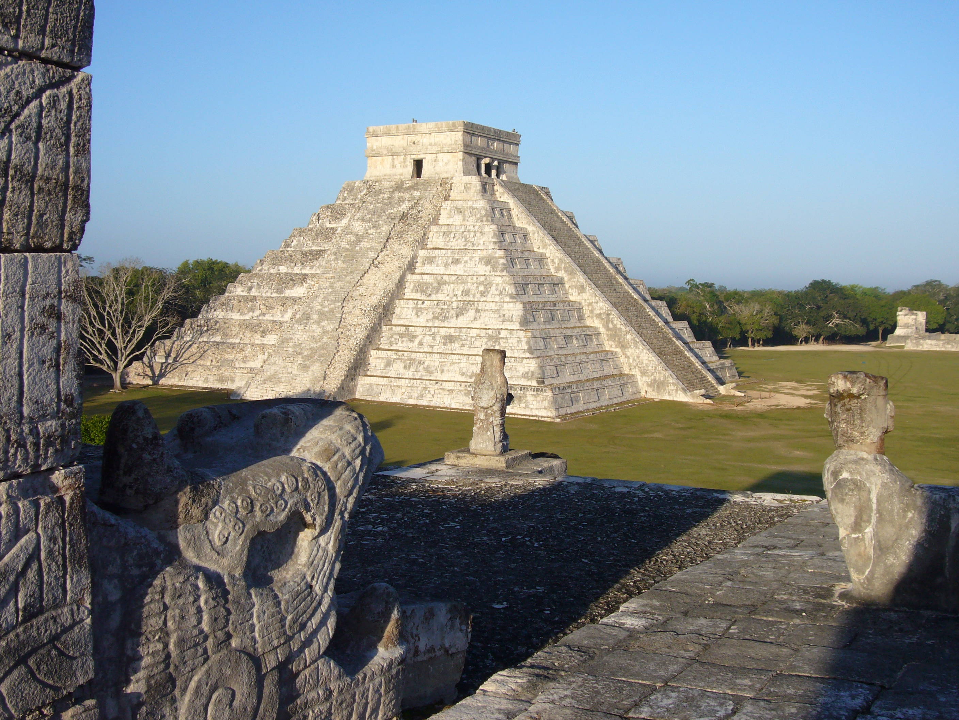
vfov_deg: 31.5
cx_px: 480
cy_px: 360
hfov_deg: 41.2
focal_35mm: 46
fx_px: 1274
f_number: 7.1
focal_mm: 7.5
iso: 80
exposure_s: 1/200
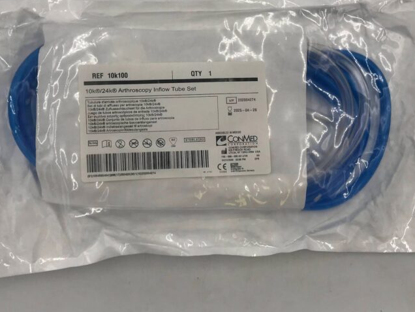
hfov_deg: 42.9
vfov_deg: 32.8
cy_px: 129
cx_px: 206
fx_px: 528
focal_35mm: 44
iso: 20
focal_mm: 3.99
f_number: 1.8
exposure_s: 1/352
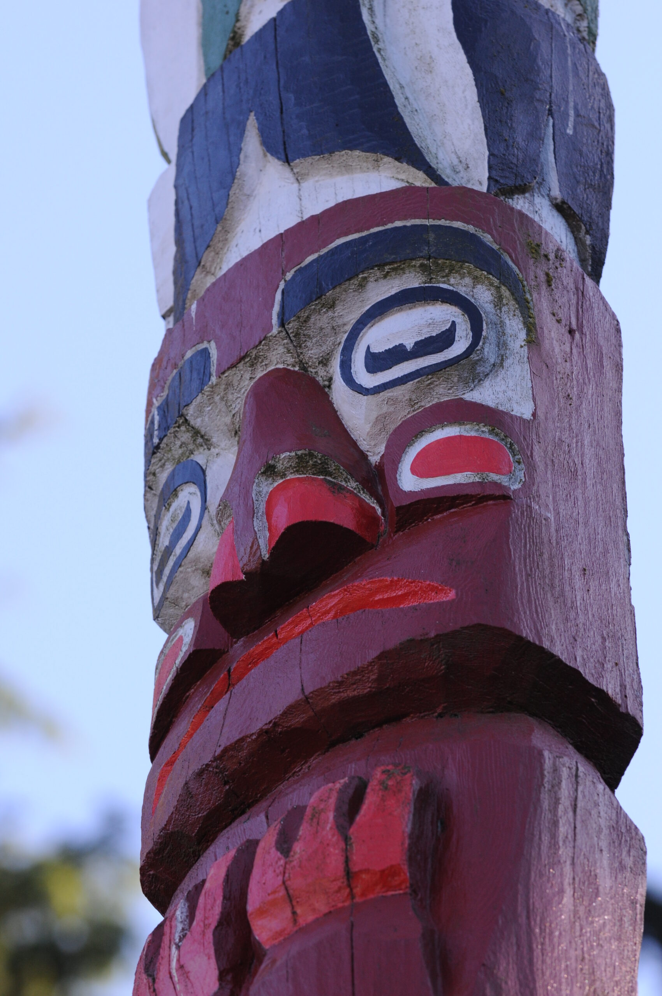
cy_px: 498
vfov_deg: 7.2
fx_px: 7882
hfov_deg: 4.8
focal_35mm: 285
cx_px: 331
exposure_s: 1/320
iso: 400
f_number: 6.3
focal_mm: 190
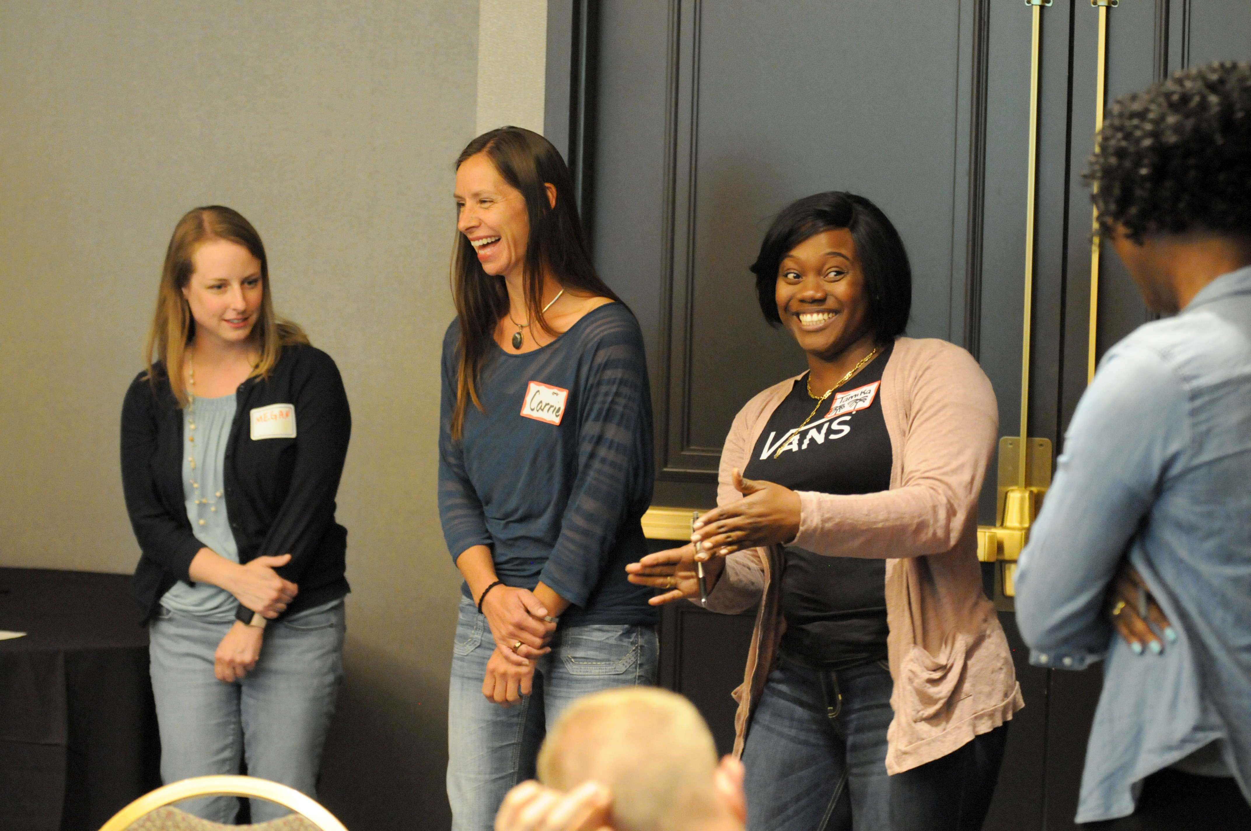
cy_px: 416
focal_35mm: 105
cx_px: 626
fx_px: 3644
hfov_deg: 19.5
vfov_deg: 13.0
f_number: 2.8
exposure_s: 1/80
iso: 2500
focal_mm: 70
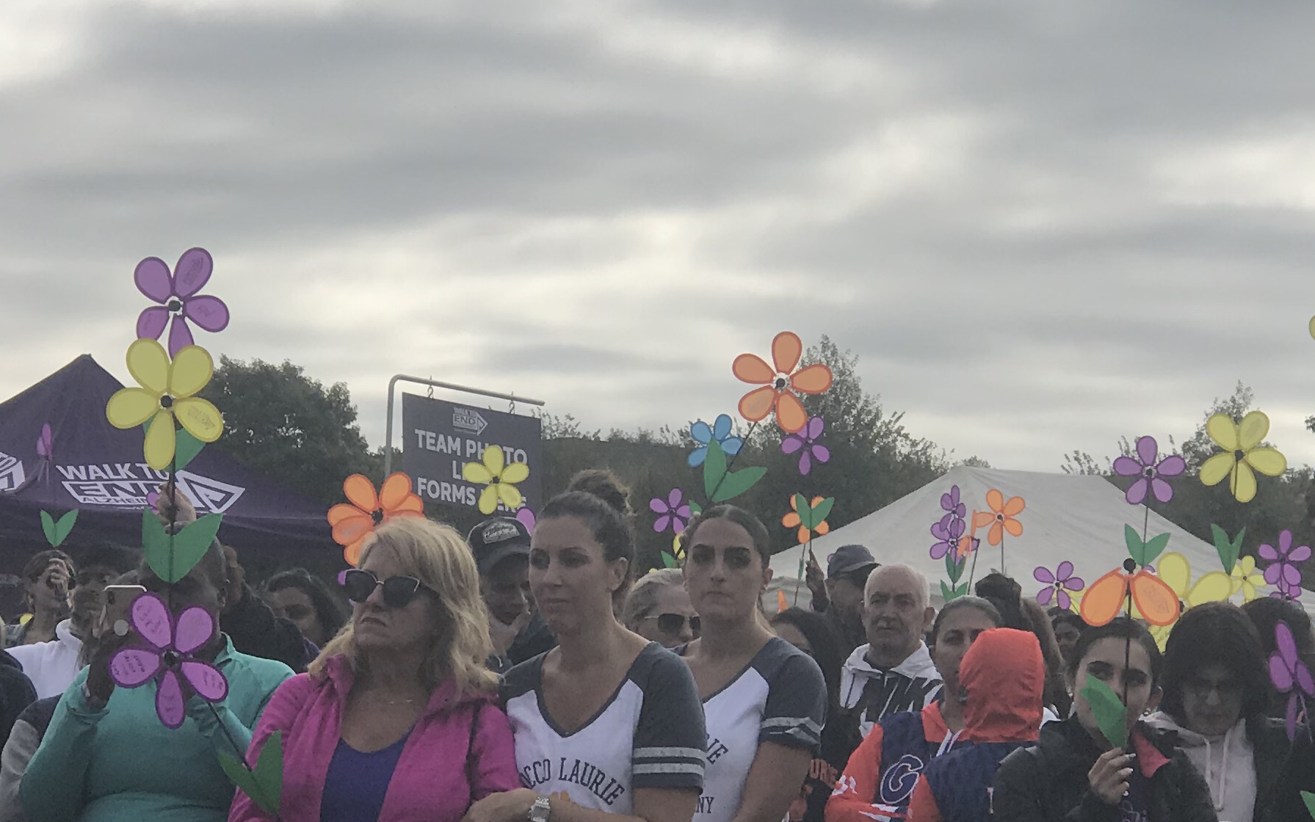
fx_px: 4875
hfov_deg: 15.4
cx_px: 559
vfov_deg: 9.6
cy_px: 555
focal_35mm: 136
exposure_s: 1/1368
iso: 20
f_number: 2.8
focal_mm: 6.6
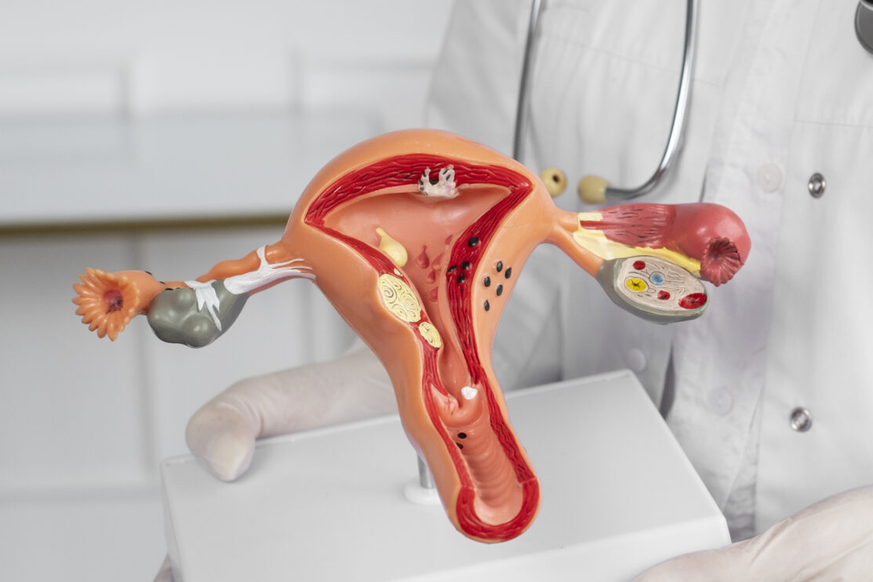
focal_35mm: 97
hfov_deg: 20.7
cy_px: 245
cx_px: 726
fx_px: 2352
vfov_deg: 14.1
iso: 400
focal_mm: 35
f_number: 4
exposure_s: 1/160
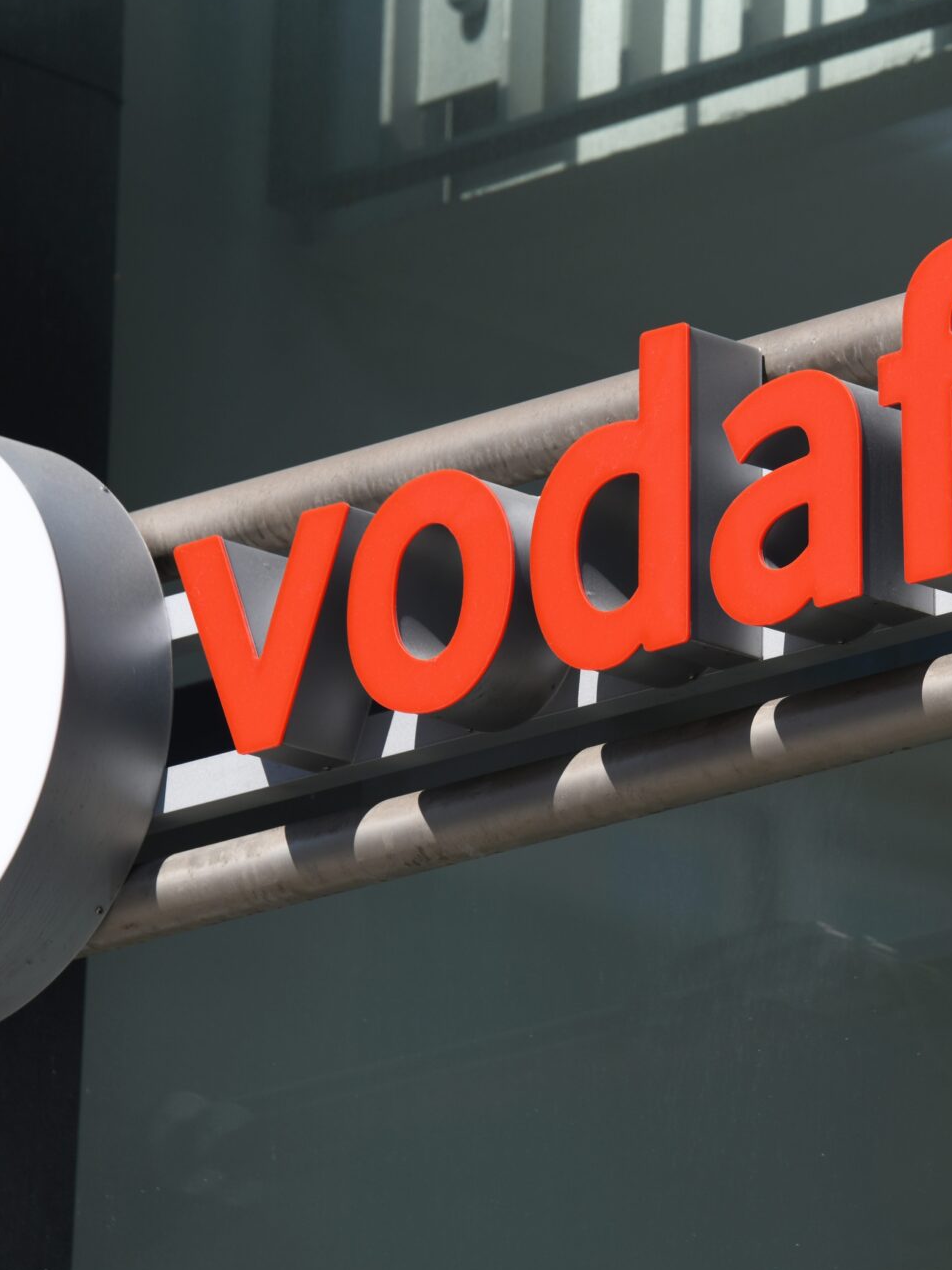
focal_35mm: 349
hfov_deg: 4.3
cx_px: 718
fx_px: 12802
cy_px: 616
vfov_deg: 5.7
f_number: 8
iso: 100
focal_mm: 180
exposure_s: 1/250
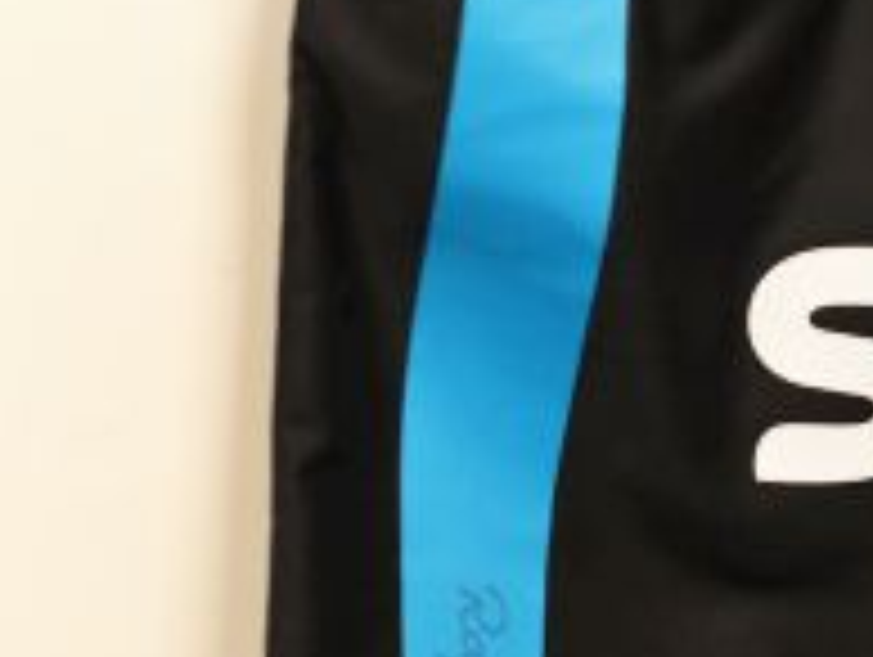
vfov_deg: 15.0
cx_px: 824
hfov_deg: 19.4
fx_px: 2500
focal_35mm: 99
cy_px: 281
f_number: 3.5
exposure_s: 1/50
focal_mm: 50
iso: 800
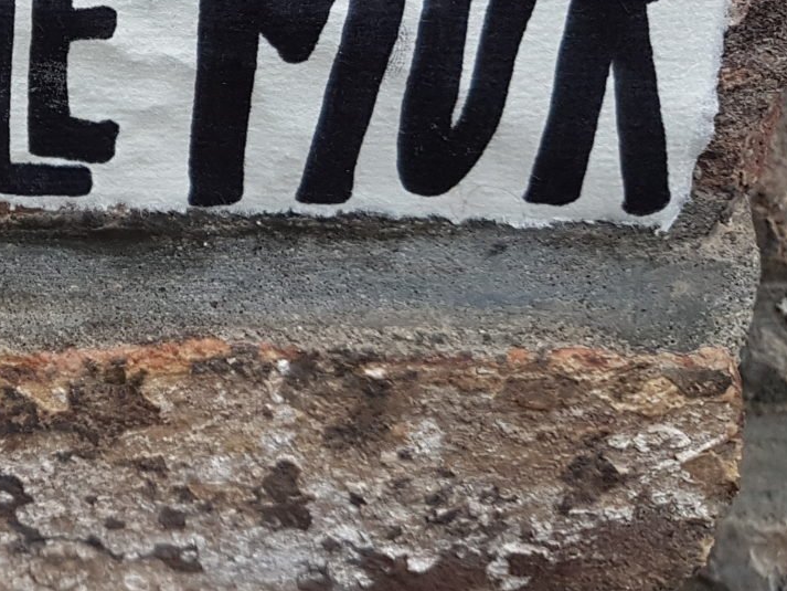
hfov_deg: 24.3
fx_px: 1592
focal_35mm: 70
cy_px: -80
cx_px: -240
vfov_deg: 20.0
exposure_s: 1/100
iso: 50
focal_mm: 4.2
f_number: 1.7
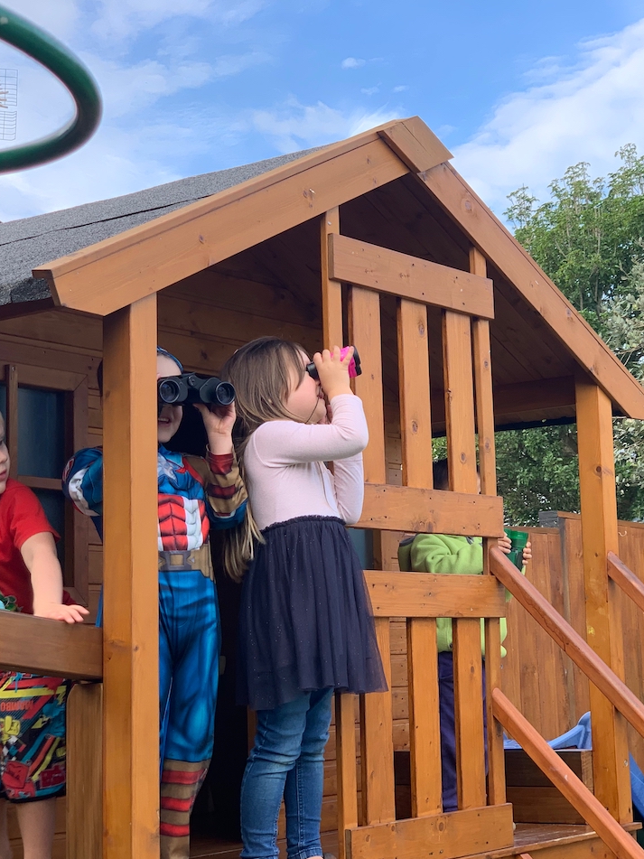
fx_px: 1737
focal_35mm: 70
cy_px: 432
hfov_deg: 21.0
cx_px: 409
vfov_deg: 27.8
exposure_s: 1/79
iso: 16
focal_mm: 6
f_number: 2.4
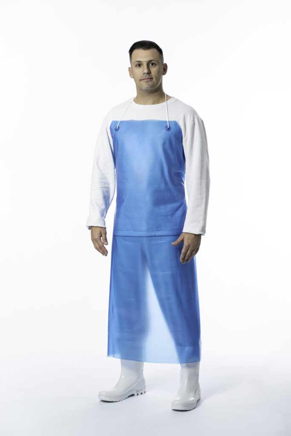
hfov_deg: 16.1
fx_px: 1030
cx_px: 146
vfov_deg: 23.9
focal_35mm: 85
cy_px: 218
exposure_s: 1/250
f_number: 9
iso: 320
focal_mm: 85
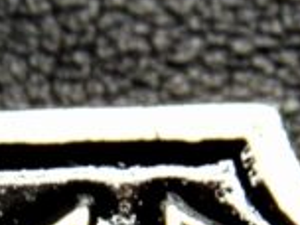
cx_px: 120
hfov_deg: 11.8
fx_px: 1456
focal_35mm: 168
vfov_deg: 8.1
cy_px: 568
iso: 80
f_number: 3
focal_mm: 4.5
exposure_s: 1/30
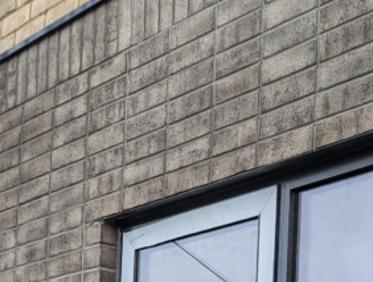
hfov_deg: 19.1
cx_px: 257
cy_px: 478
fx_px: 1102
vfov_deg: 13.4
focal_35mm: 102
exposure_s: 1/153
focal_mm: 6.81
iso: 39
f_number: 1.85
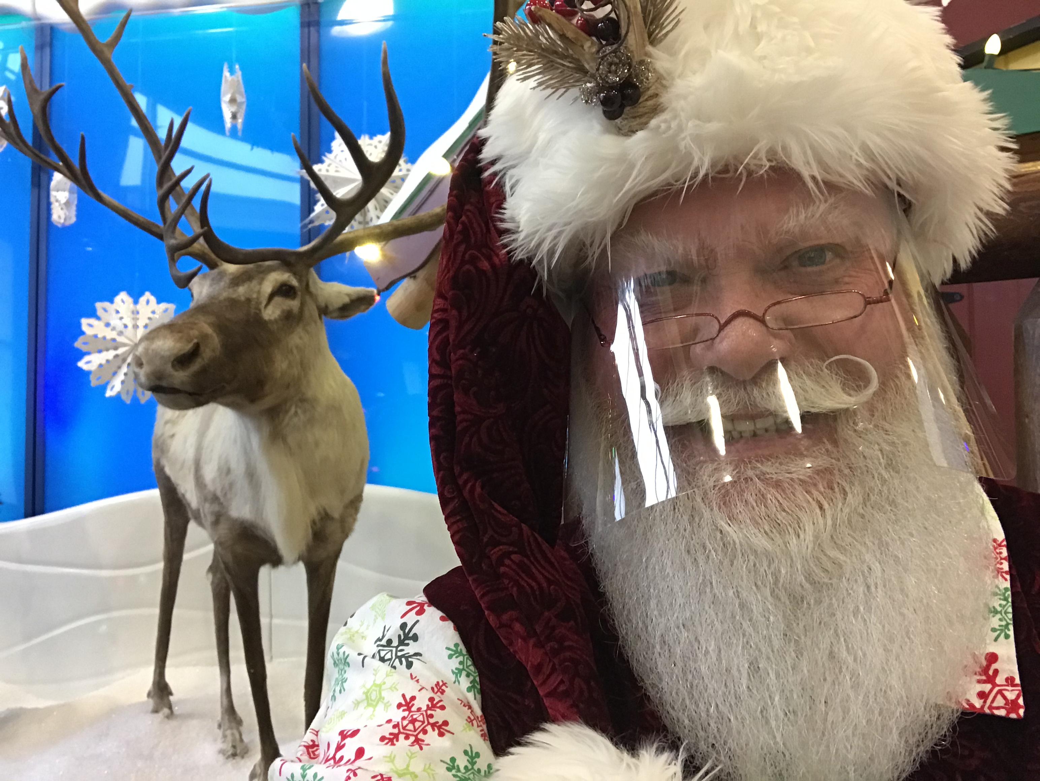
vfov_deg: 44.2
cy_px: 390
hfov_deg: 56.8
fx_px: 962
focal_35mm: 32
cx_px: 520
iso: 125
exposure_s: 1/30
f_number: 2.2
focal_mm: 2.87
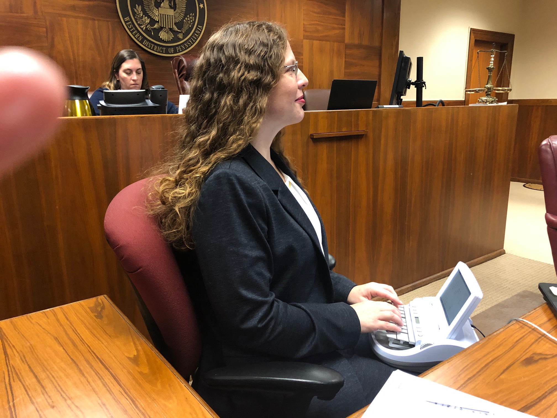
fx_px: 451
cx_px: 278
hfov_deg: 63.4
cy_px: 209
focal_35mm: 28
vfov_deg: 49.7
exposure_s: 1/15
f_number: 1.8
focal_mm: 3.99
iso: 80
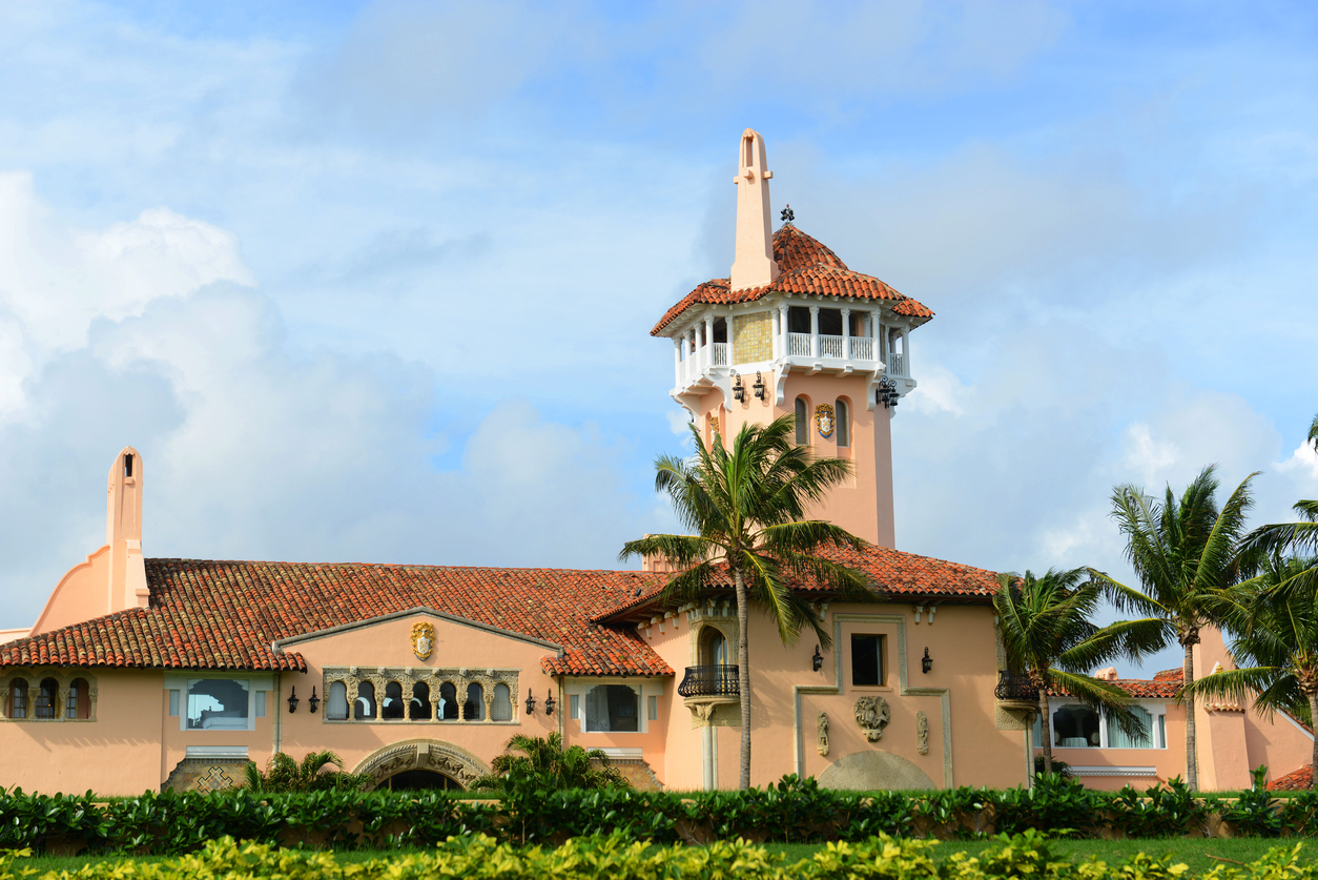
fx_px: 2564
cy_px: 440
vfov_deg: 19.5
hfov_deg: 28.8
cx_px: 659
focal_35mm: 70
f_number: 8
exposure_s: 1/250
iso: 100
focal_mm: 70
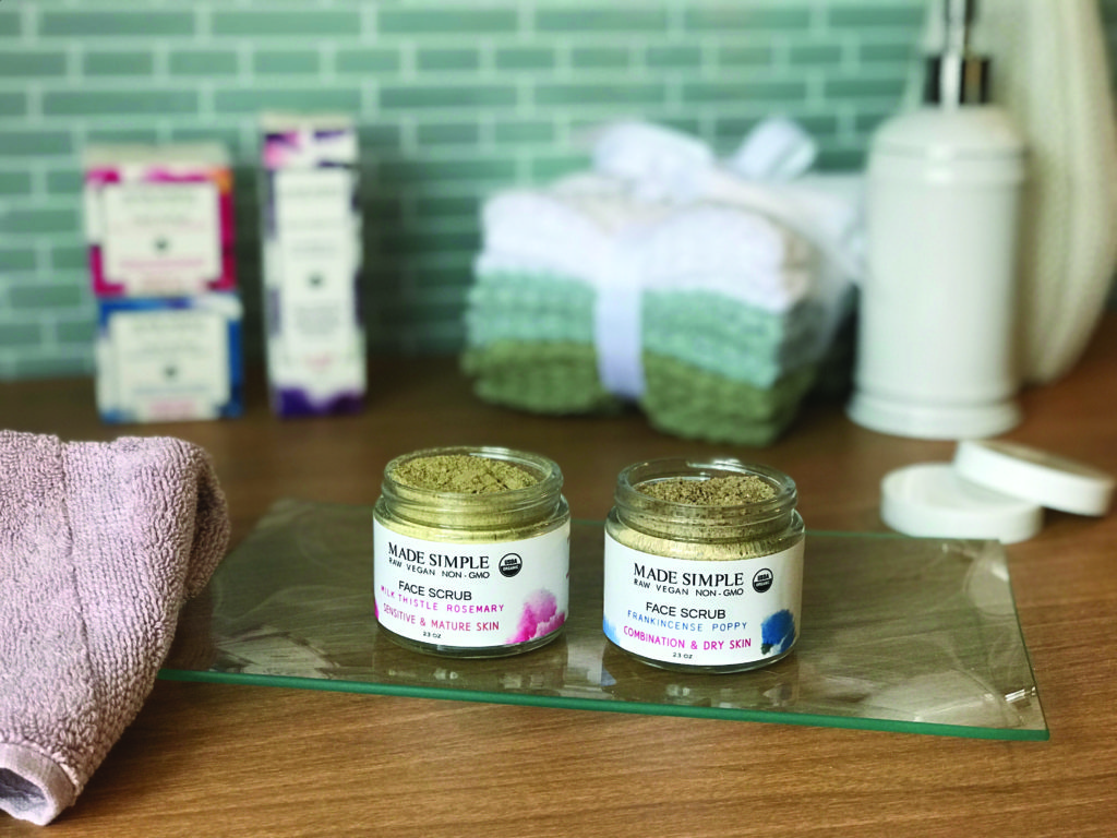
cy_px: 419
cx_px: 558
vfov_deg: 25.7
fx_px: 1839
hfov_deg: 33.8
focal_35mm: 57
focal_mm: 6.6
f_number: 2.8
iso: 125
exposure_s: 1/60
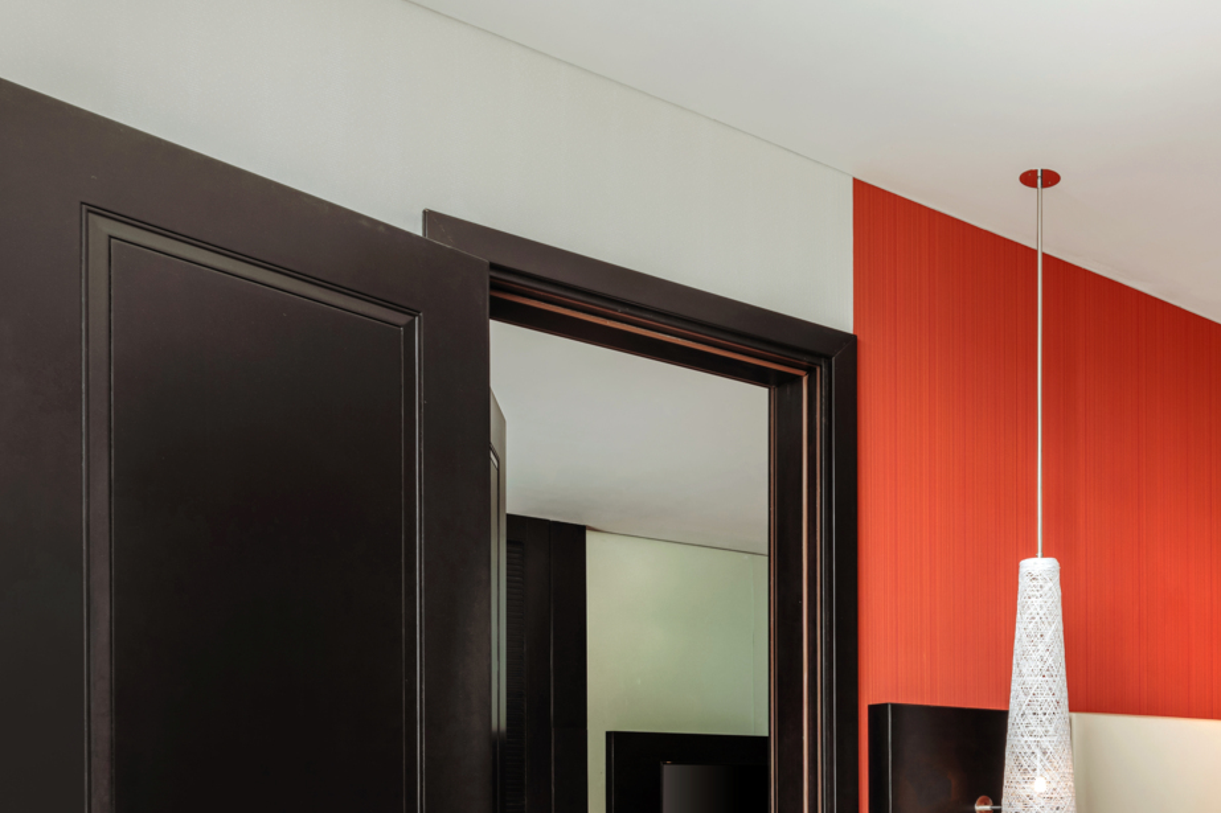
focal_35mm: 39
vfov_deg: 31.2
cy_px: 847
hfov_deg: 46.3
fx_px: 1322
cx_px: 1016
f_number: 9
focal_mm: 18
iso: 100
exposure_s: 1/8
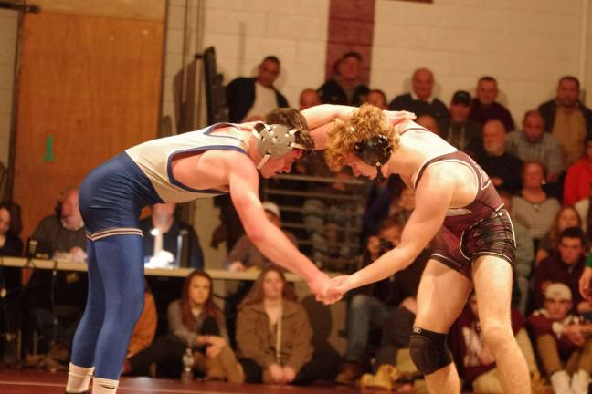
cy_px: 197
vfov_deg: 9.9
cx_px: 296
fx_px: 2286
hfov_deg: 14.8
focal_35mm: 139
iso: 6400
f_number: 2.8
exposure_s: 1/60
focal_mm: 92.5
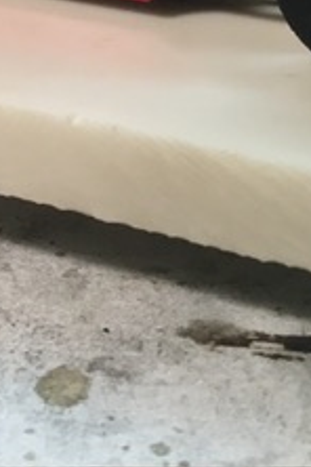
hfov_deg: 14.2
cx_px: -82
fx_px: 1205
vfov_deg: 20.9
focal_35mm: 93
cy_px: -36
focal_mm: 3.3
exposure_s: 1/30
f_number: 2.4
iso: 32
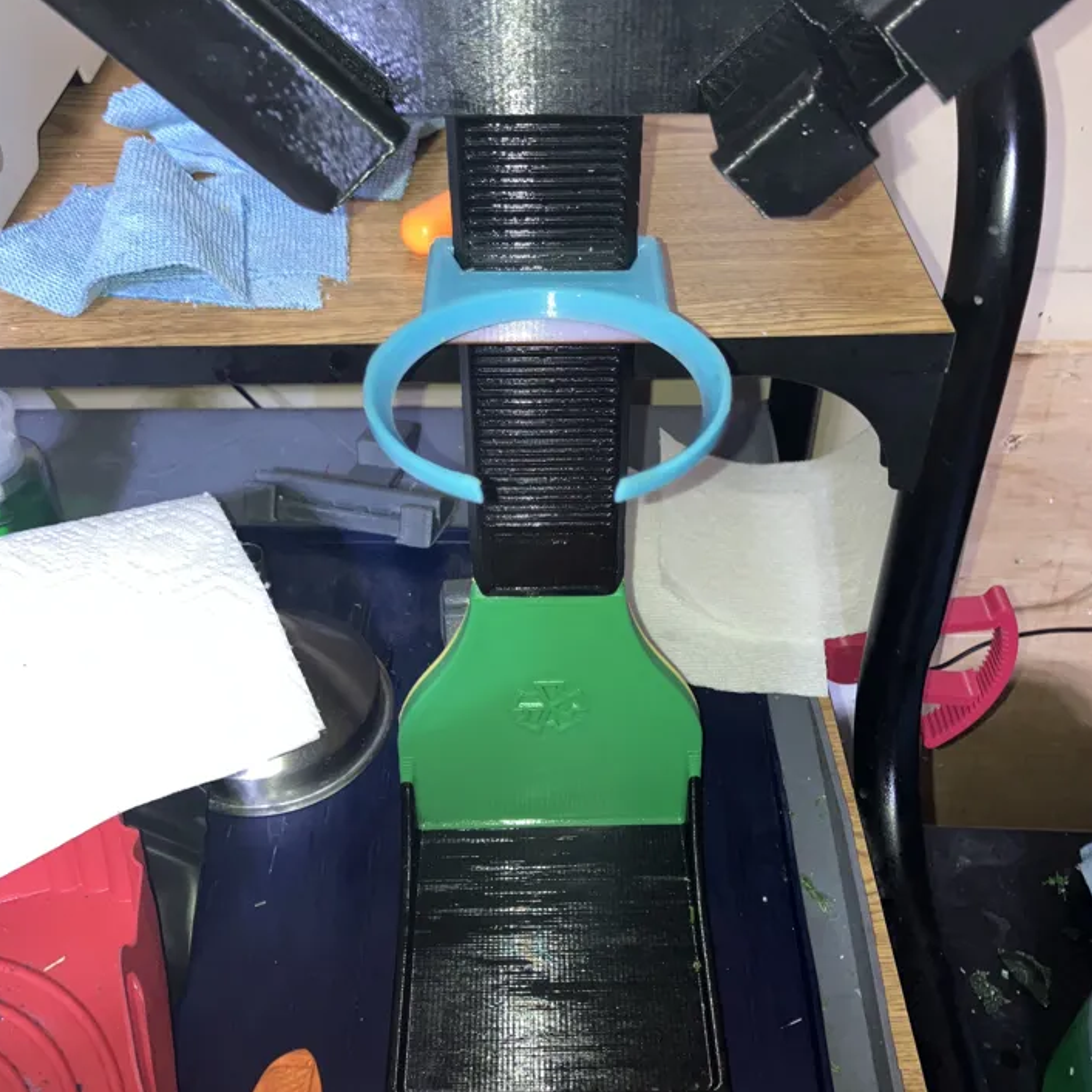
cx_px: 550
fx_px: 1249
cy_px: 448
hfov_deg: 47.2
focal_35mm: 35
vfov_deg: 47.0
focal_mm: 3.99
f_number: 1.8
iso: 80
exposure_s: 1/6
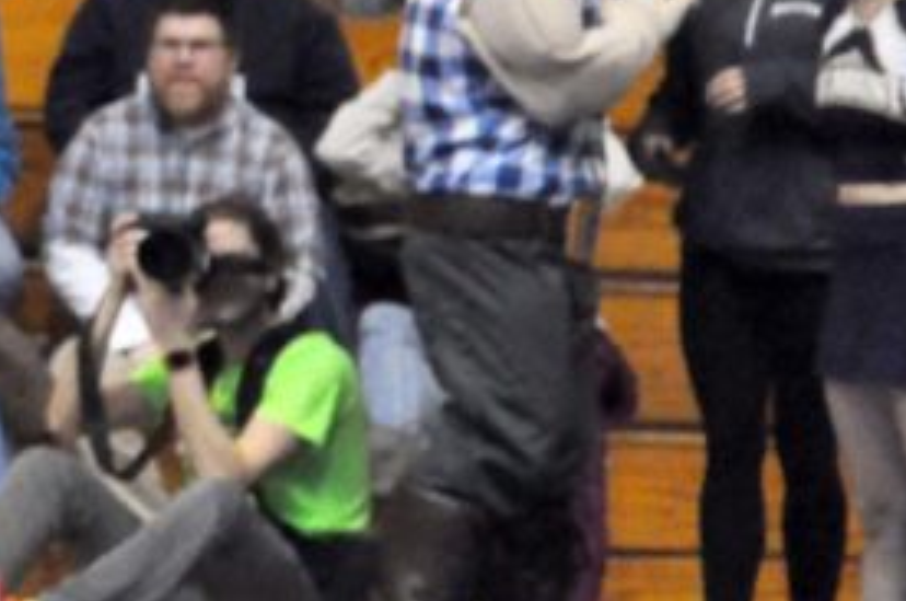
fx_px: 10903
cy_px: -246
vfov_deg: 3.1
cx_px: -765
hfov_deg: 4.7
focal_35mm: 434
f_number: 5
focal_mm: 78
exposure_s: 1/320
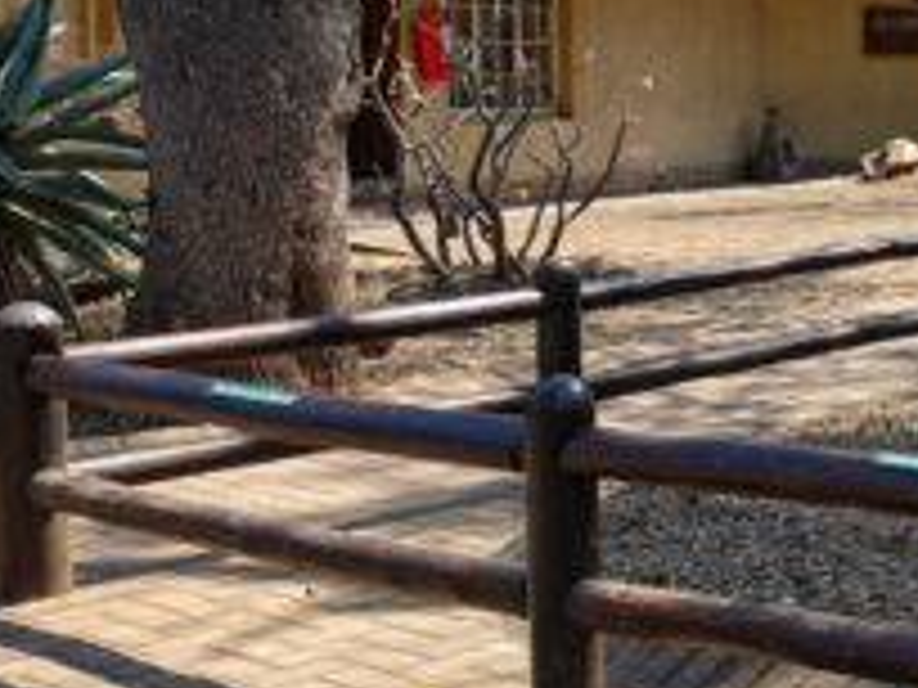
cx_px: 1310
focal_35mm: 68
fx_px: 1803
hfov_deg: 23.7
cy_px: 162
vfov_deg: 21.4
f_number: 4
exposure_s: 1/320
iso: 100
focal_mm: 8.8
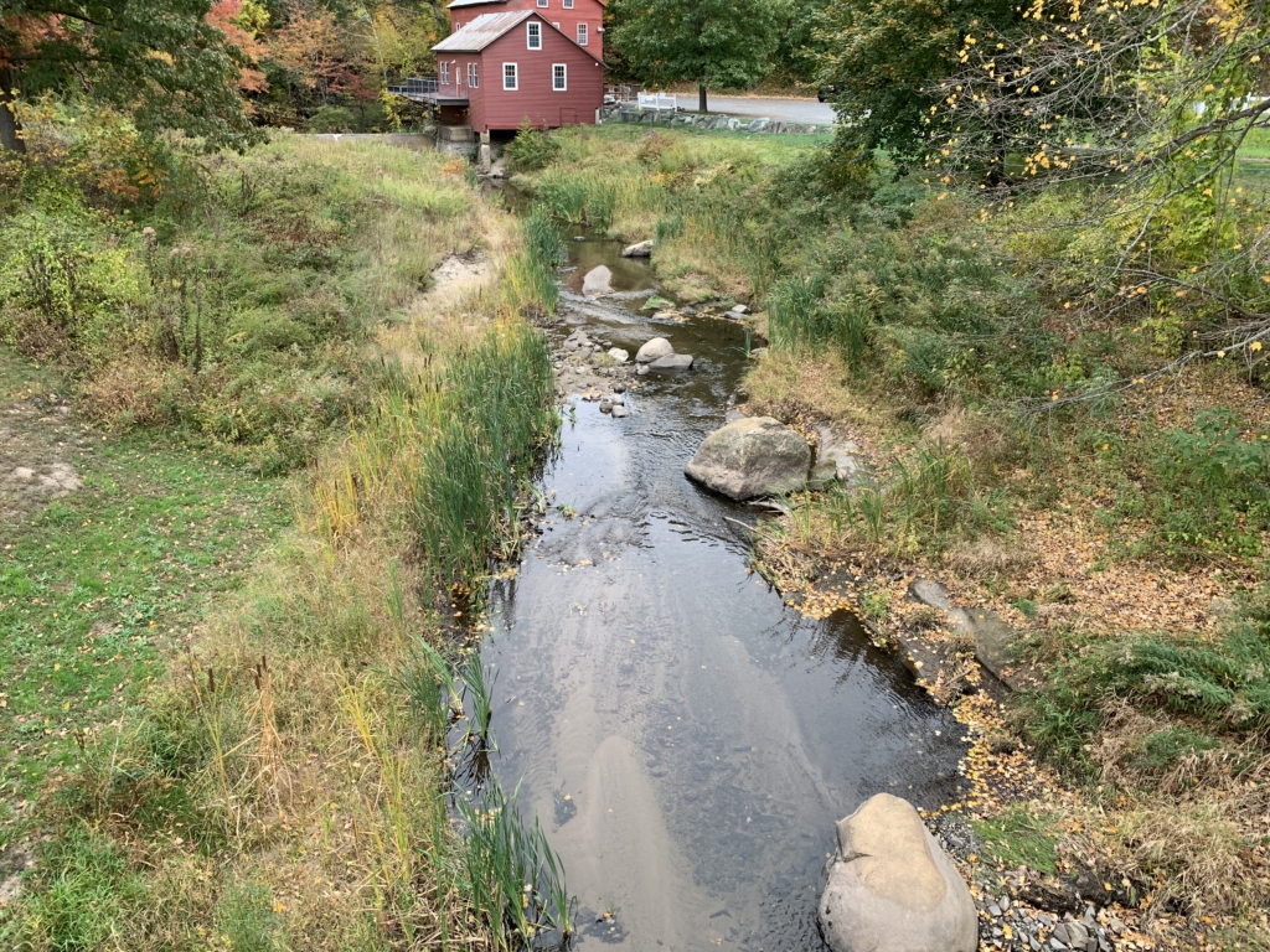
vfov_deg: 53.1
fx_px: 954
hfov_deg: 67.3
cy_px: 476
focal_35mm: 26
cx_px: 635
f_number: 1.8
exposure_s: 1/188
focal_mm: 4.25
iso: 25
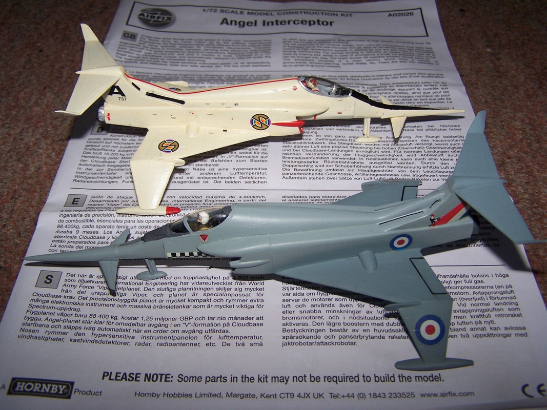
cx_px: 274
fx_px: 600
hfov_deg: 49.0
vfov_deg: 37.7
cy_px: 205
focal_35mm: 38
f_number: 2.8
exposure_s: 1/60
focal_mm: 6.3
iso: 80
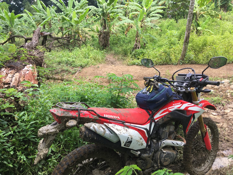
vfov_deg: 48.2
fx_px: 195
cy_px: 88
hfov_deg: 61.7
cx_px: 116
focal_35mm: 29
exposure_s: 1/345
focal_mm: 4.15
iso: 25
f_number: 2.2
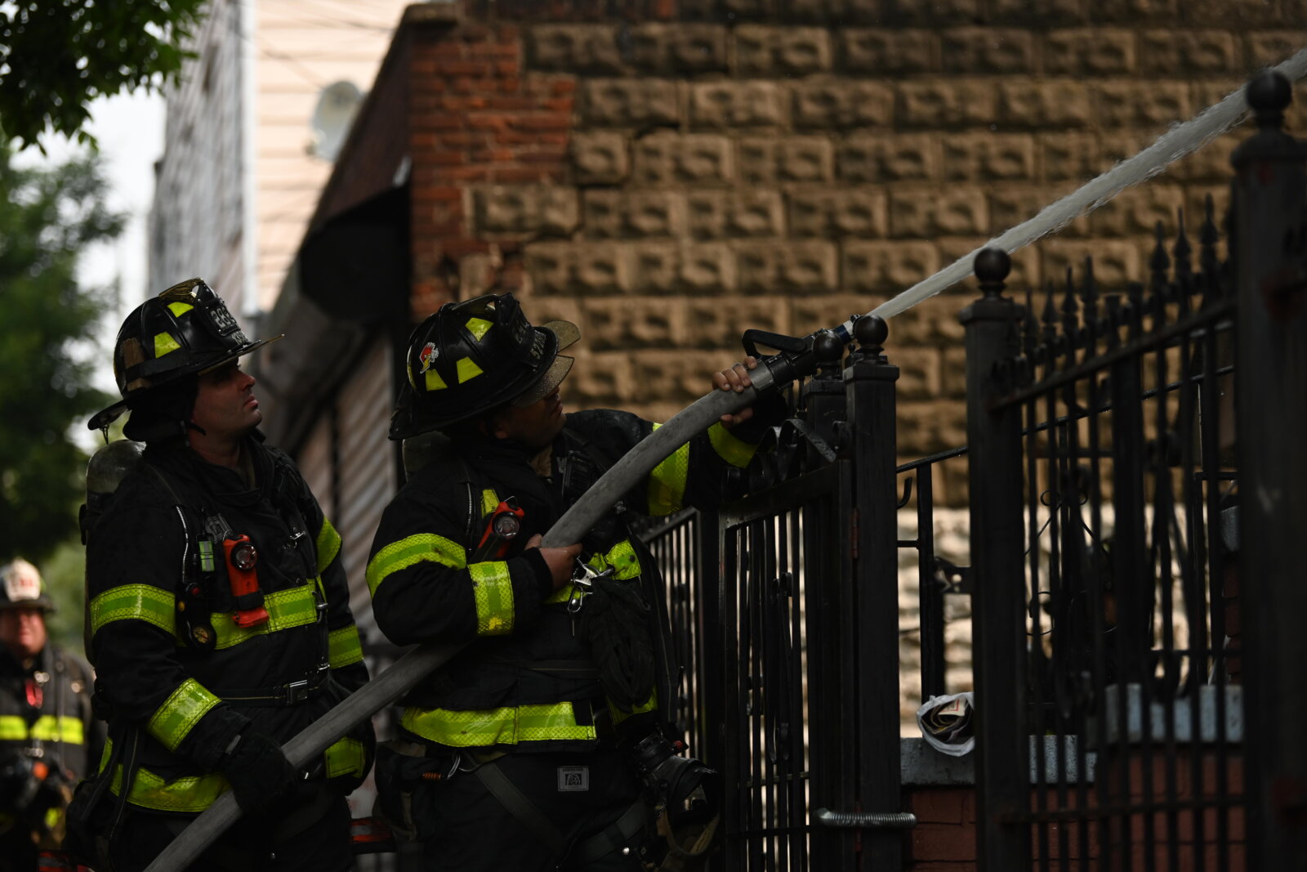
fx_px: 4720
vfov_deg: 10.6
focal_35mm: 130
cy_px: 436
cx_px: 654
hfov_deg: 15.8
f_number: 3.2
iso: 640
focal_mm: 130
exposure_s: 1/4000
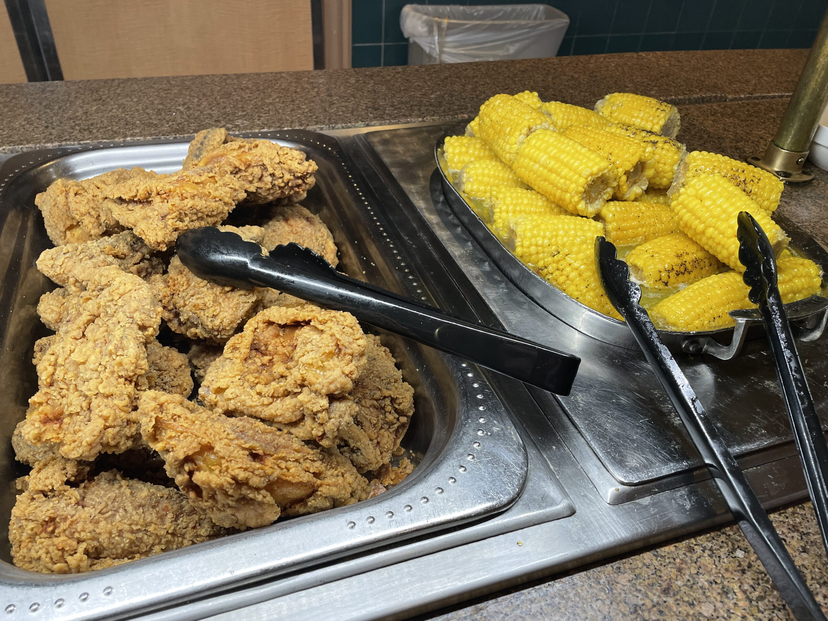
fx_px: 622
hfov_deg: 67.3
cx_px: 414
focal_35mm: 26
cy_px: 310
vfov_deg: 53.1
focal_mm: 4.2
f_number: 1.6
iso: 100
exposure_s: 1/120
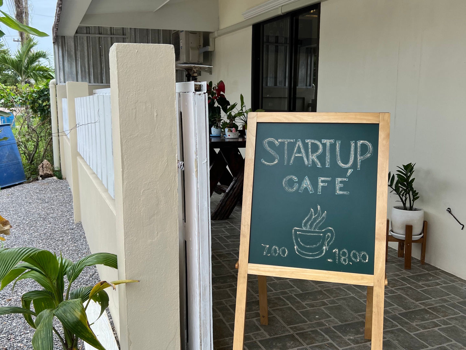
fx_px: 350
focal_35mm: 26
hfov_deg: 67.3
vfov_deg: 53.1
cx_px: 233
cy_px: 175
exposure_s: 1/1431
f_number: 1.5
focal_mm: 5.7
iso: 50
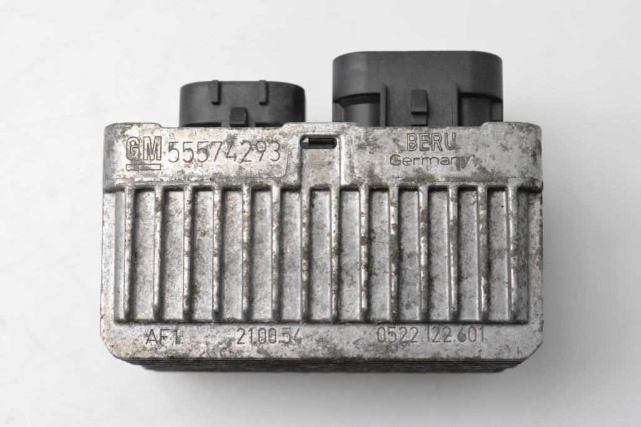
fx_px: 1468
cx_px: 320
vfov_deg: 16.5
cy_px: 214
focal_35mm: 82
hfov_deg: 24.6
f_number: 10
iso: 6400
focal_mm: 55
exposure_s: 1/400
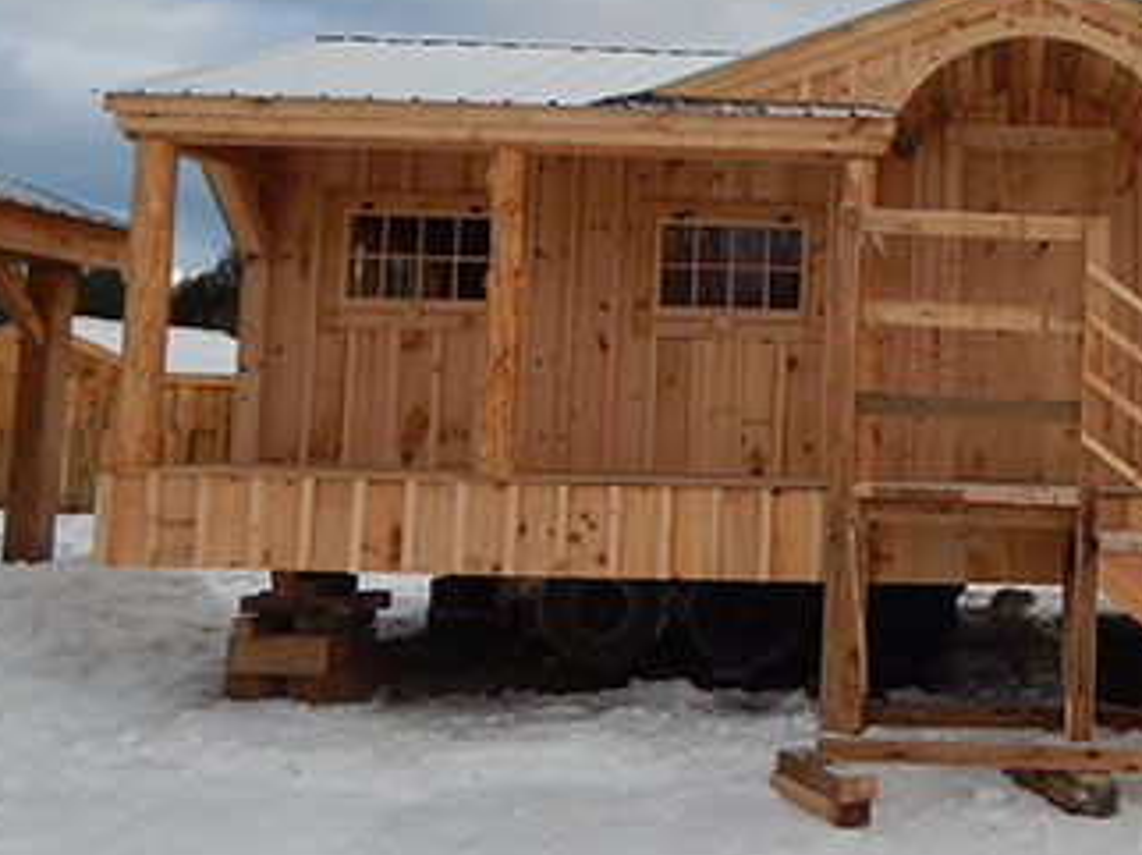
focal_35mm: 41
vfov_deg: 35.0
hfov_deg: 41.9
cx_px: 1039
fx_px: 1352
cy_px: 348
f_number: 3
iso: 125
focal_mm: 4
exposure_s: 1/640
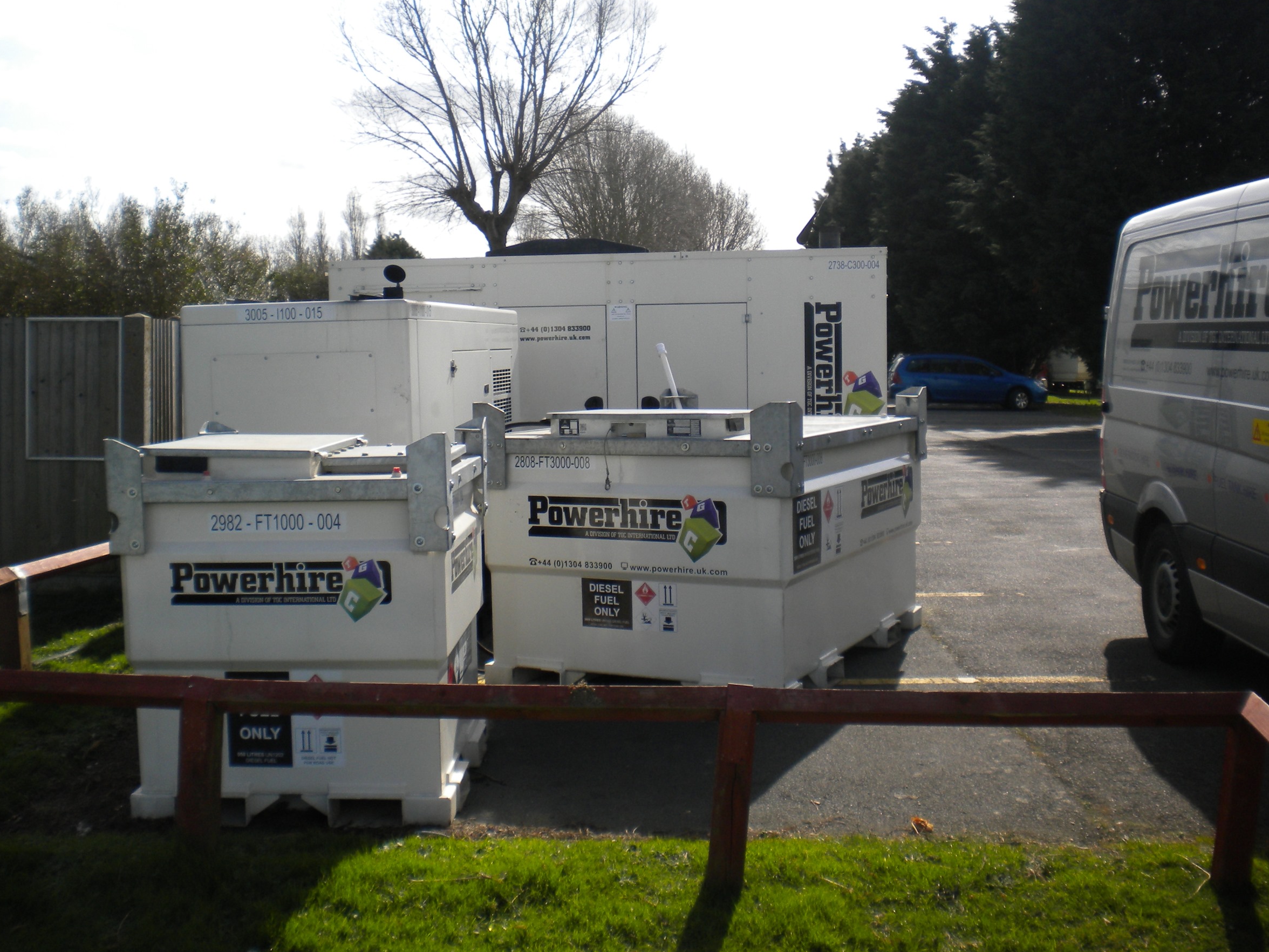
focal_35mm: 38
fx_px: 1393
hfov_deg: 48.9
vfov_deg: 37.7
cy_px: 440
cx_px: 582
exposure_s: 1/565
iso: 80
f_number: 4.6
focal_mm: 6.3
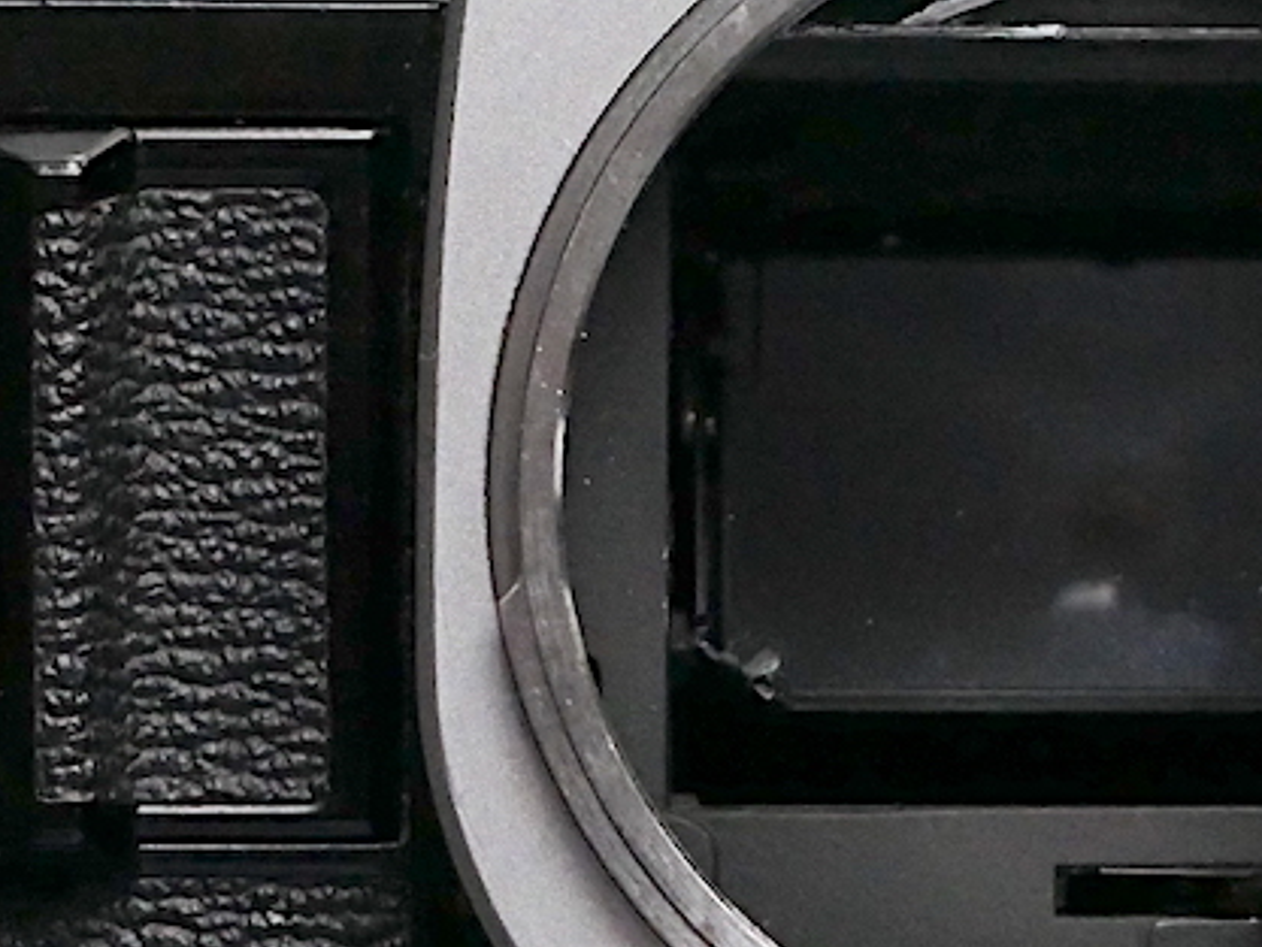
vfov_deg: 5.4
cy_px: 271
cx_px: 1044
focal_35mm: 276
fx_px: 10065
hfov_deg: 7.2
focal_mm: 45
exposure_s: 1/320
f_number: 5.6
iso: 3200
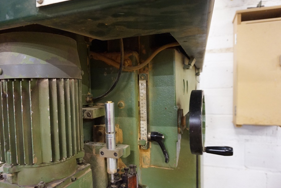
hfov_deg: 67.3
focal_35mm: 27
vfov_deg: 47.9
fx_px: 211
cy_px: 98
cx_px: 129
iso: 3200
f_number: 3.5
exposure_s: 1/30
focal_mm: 16
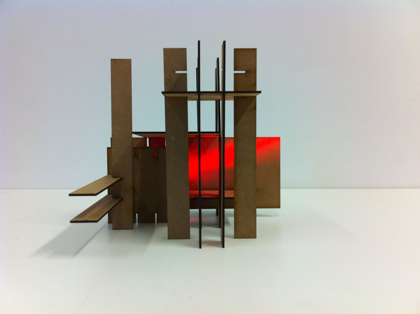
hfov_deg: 52.7
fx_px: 424
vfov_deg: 40.6
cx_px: 210
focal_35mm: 35
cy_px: 157
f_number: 2.8
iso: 80
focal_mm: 3.85
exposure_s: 1/30
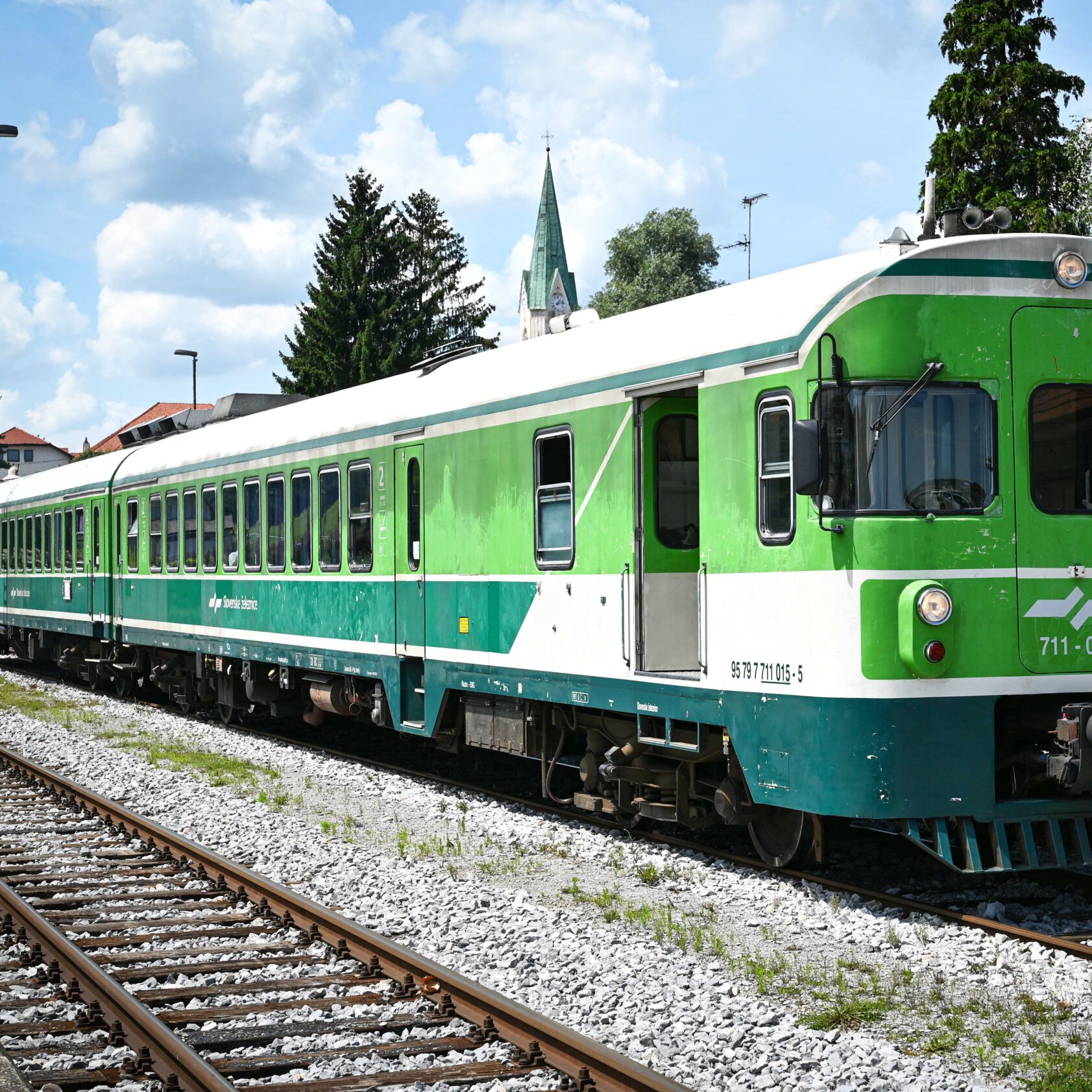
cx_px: 716
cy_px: 550
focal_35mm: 62
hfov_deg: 27.6
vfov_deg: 27.7
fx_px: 2213
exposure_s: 1/400
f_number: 7.1
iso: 100
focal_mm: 48
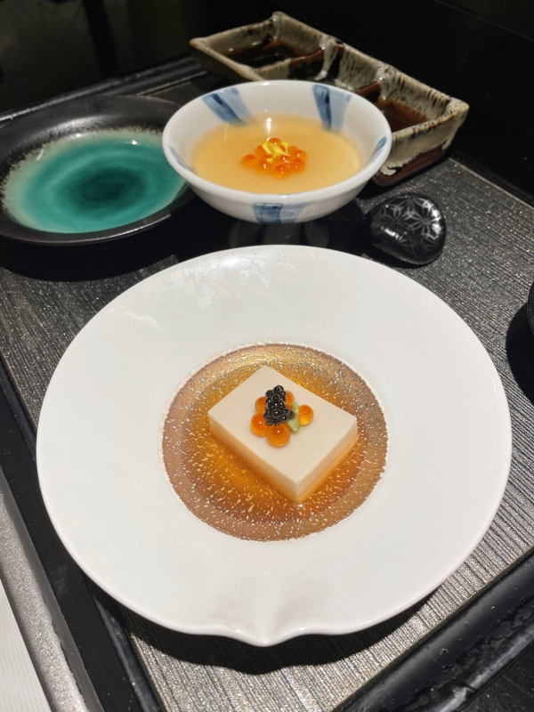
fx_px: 535
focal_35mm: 26
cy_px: 356
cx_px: 267
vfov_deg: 67.3
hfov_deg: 53.1
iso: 40
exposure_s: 1/121
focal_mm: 4.2
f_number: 1.6
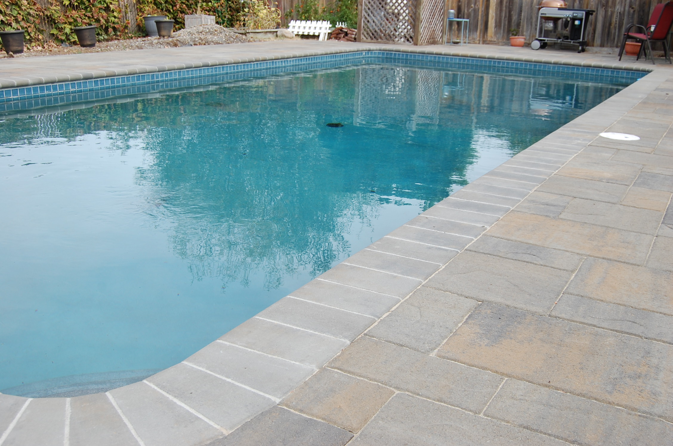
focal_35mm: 39
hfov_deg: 49.6
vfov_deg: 34.1
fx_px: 728
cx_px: 336
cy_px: 223
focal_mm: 26
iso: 200
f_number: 8
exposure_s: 1/250
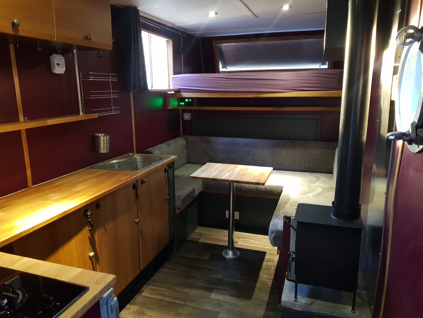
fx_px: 318
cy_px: 159
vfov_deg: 53.1
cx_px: 212
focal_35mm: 26
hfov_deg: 67.3
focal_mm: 4.2
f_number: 1.7
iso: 200
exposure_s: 1/14
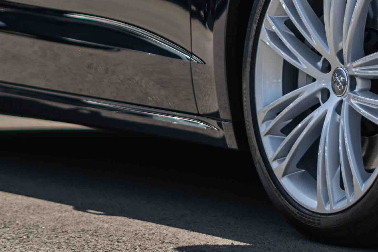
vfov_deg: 6.8
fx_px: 2089
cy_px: -71
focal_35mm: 199
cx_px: 452
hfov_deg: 10.2
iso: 80
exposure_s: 1/1000
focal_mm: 50
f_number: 1.8
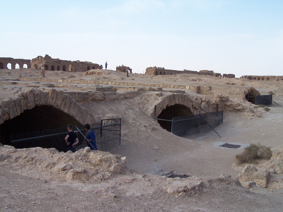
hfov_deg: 37.5
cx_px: 142
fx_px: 417
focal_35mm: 51
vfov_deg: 28.6
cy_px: 106
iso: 80
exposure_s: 1/1000
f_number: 3
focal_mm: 8.5
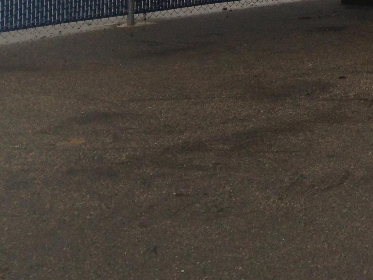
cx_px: 484
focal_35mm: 106
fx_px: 1142
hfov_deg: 17.4
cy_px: -167
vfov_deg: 13.0
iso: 50
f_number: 2.4
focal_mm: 4.13
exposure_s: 1/130
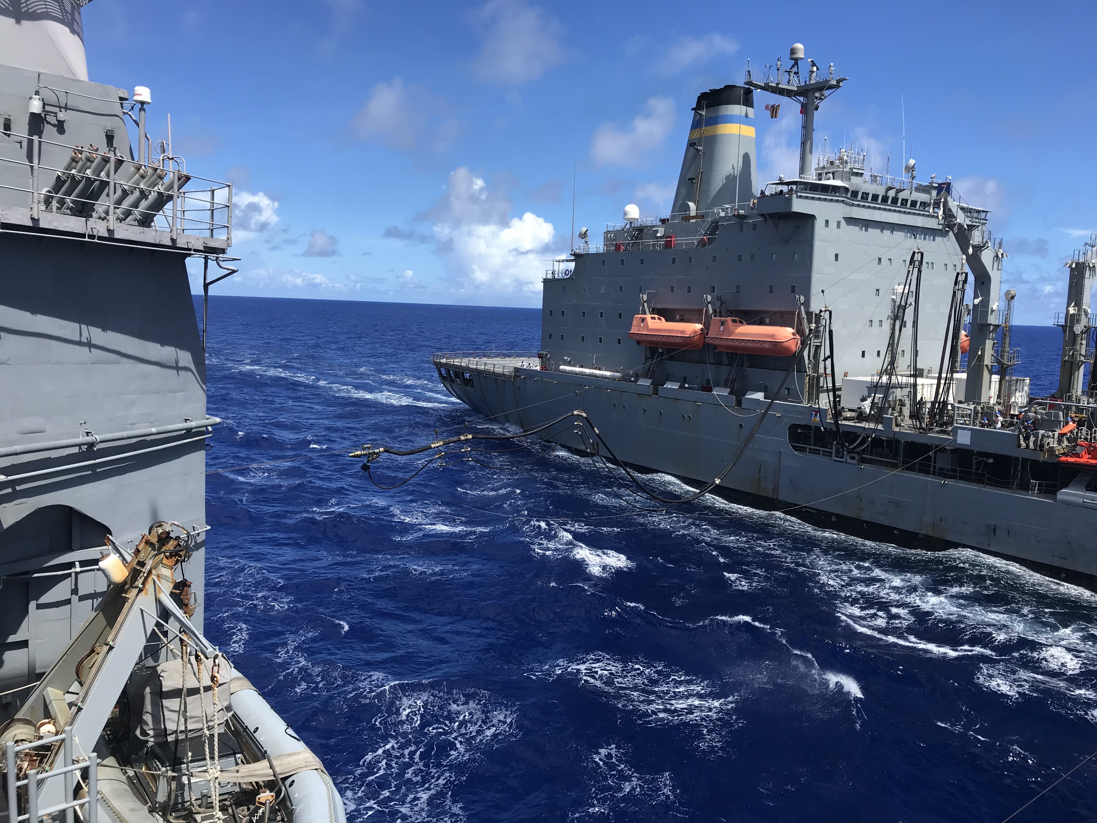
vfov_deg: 49.7
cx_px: 548
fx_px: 887
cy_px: 412
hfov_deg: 63.4
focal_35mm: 28
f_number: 1.8
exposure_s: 1/1996
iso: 20
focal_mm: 3.99
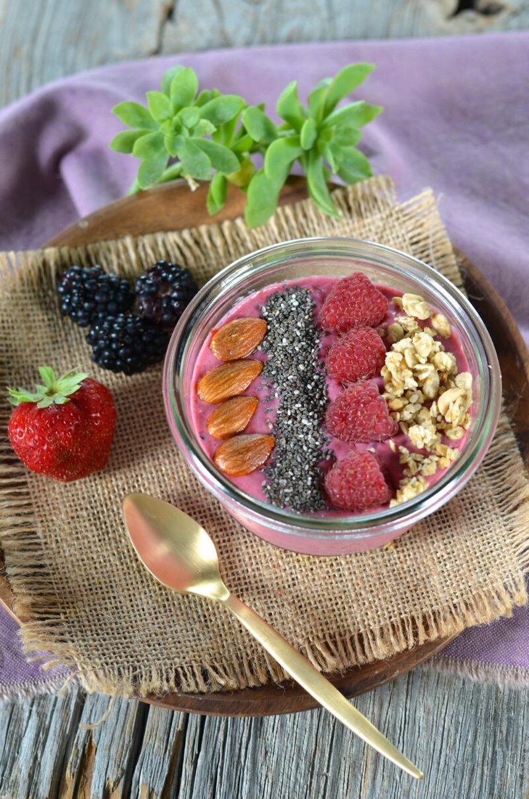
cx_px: 264
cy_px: 400
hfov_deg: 18.1
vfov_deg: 27.0
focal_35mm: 75
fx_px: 1661
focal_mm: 50
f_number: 4
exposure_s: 1/60
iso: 450
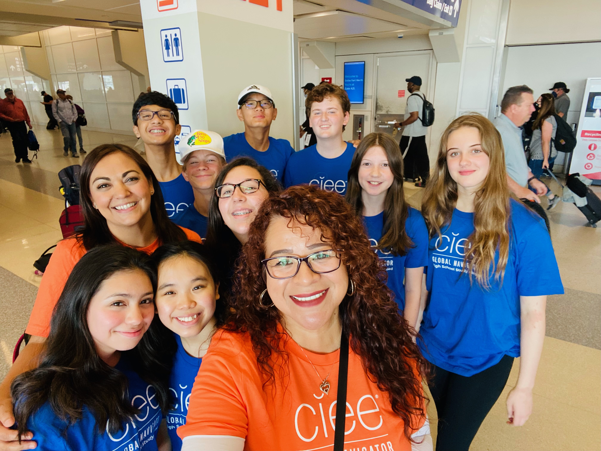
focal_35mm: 23
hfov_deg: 73.9
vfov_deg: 58.9
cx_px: 300
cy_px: 226
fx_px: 399
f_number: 2.2
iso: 160
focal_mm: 2.71
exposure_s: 1/60
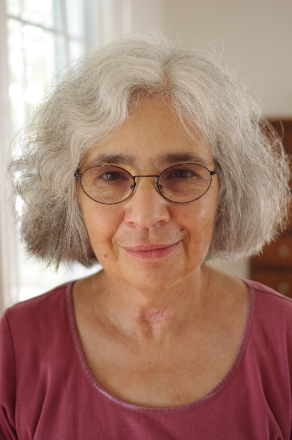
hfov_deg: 25.9
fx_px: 634
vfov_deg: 38.2
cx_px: 146
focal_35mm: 52
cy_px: 220
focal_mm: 35
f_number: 2.4
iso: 800
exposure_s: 1/30
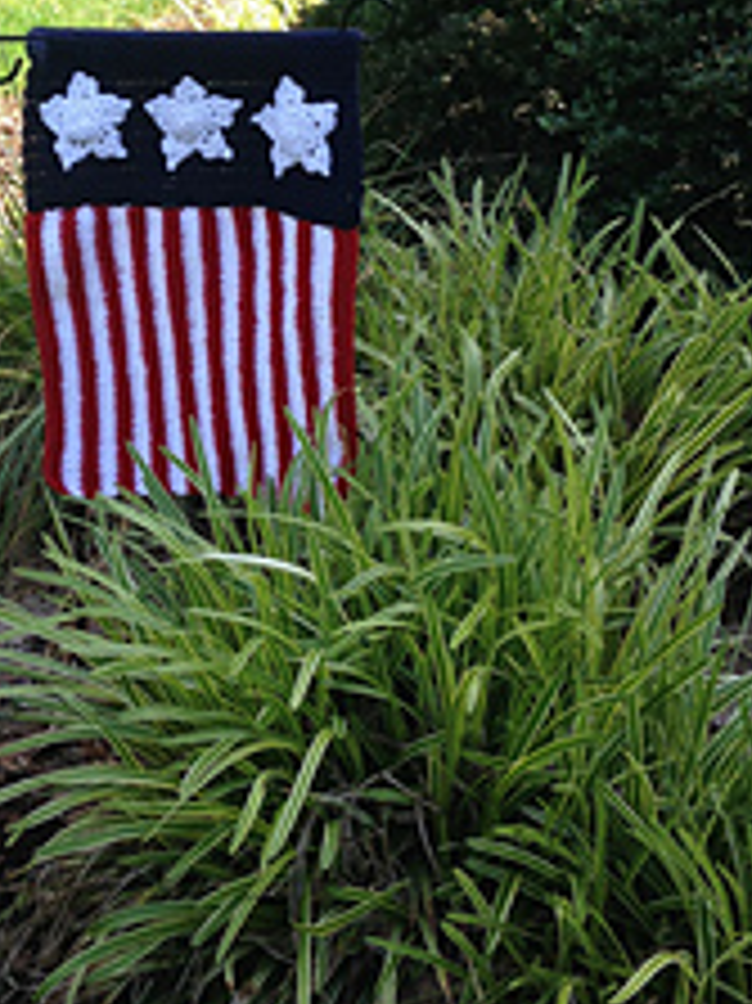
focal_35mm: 74
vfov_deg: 25.9
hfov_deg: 19.8
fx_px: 2145
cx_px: 263
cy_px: 212
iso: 50
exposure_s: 1/359
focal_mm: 4.12
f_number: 2.4
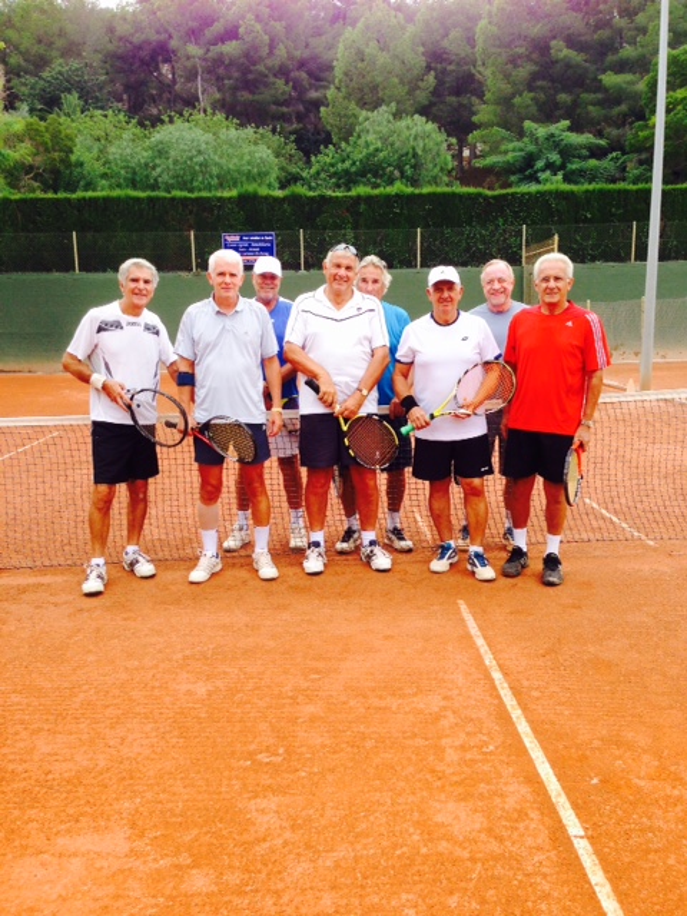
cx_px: 344
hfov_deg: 42.9
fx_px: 873
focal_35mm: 33
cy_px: 458
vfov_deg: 55.4
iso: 50
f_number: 2.4
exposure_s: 1/661
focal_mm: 4.12
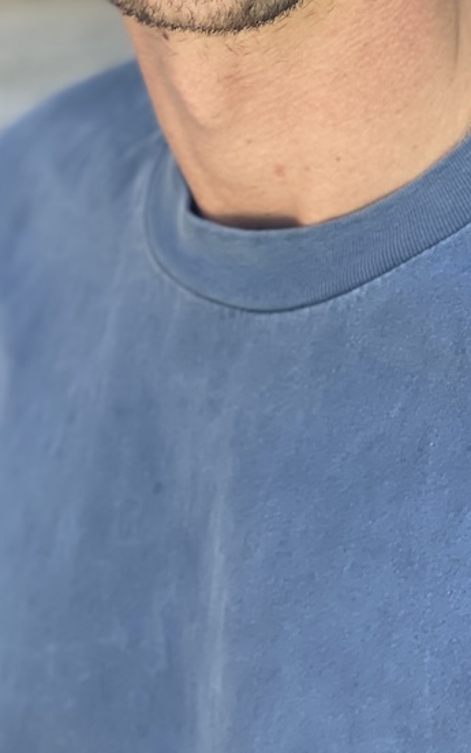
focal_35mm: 133
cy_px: -141
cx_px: 158
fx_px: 2732
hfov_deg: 9.8
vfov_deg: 15.2
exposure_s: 1/122
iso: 20
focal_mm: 6
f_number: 2
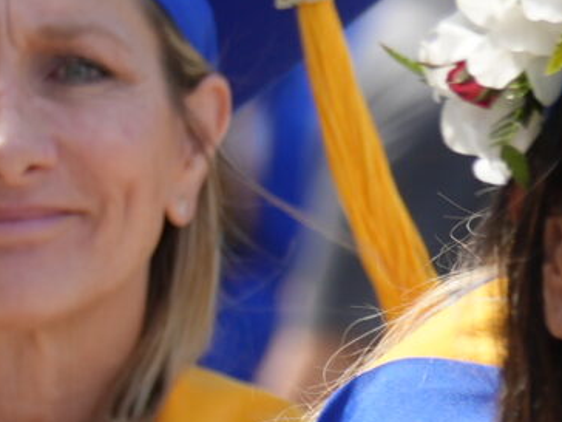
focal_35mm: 1710
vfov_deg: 0.9
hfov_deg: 1.2
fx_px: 27762
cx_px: 536
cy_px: 557
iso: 160
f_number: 6.3
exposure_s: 1/320
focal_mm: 211
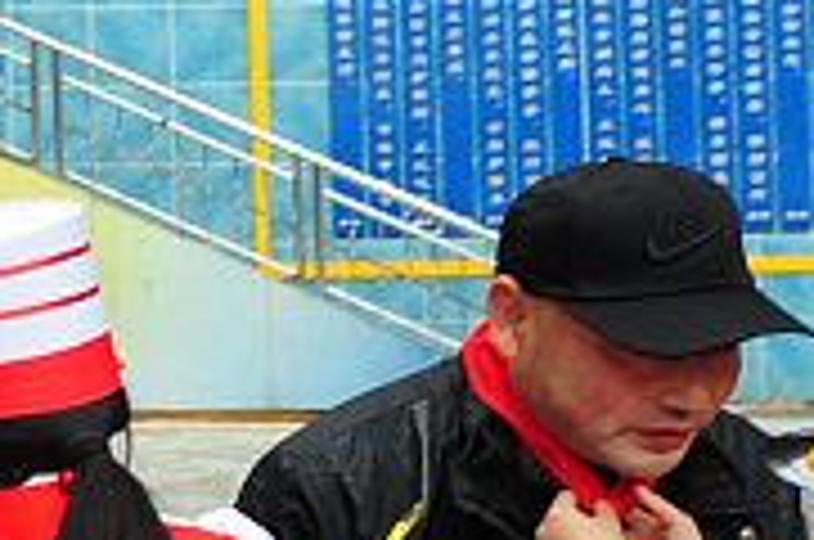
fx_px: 2099
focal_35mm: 93
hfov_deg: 16.2
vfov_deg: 14.6
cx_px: -868
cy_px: 315
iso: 200
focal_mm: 14
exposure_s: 1/50
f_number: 6.3
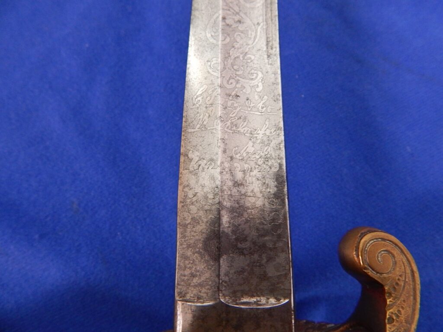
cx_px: 222
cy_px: 166
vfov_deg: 61.1
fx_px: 282
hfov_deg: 76.4
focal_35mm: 22
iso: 400
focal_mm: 4
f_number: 3
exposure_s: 1/20
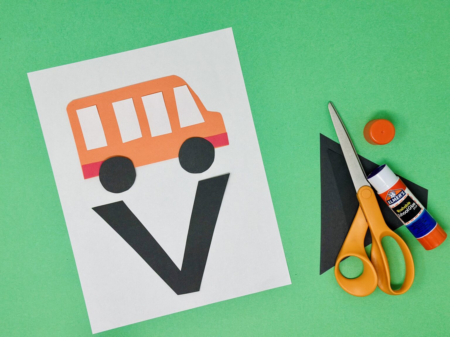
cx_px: 225
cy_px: 168
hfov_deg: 39.7
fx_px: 624
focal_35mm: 48
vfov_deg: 30.3
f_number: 1.78
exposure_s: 1/415
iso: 80
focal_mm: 6.86
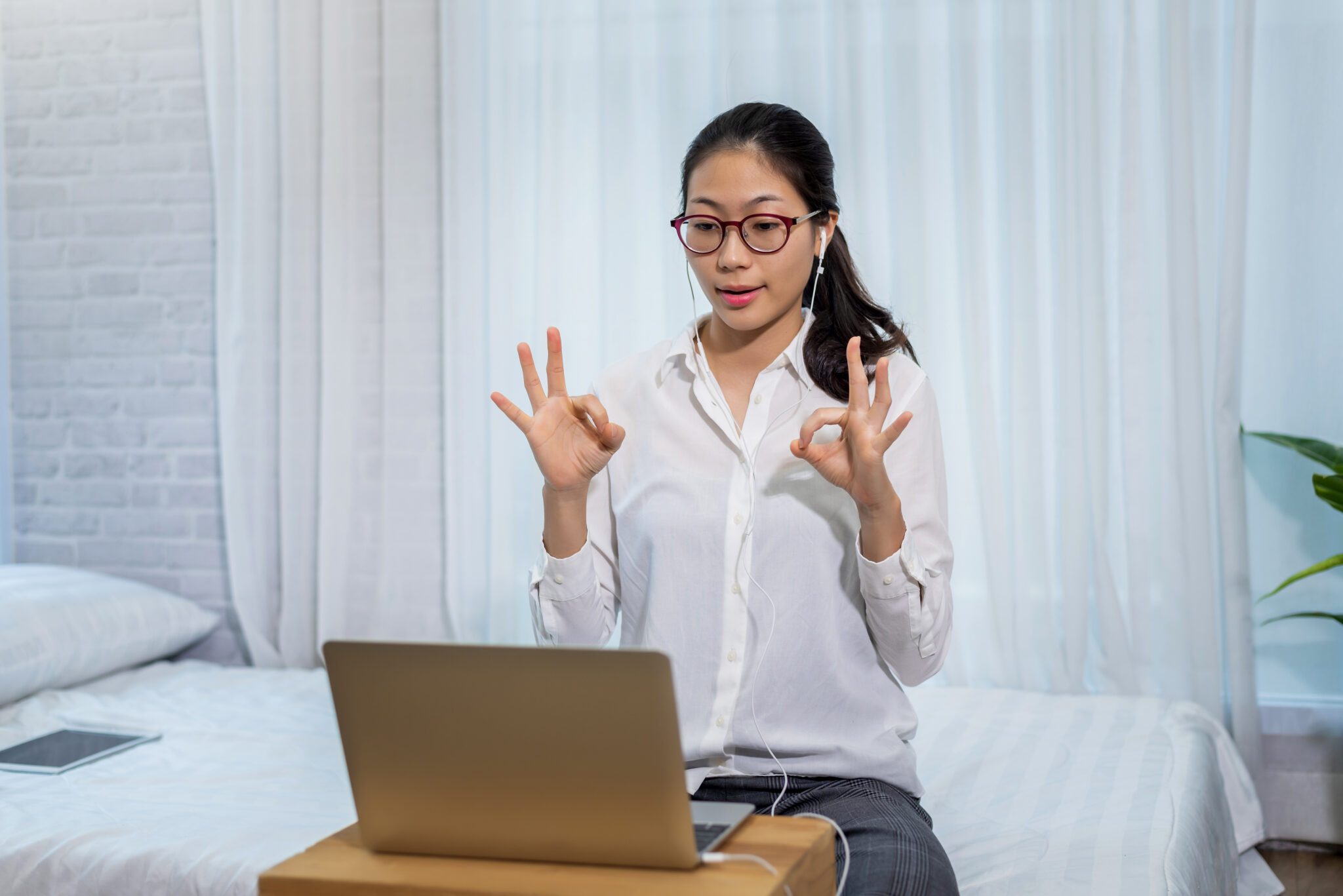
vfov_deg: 27.0
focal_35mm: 50
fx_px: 1866
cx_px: 672
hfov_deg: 39.6
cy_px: 448
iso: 160
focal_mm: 50
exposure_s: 1/320
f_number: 2.8
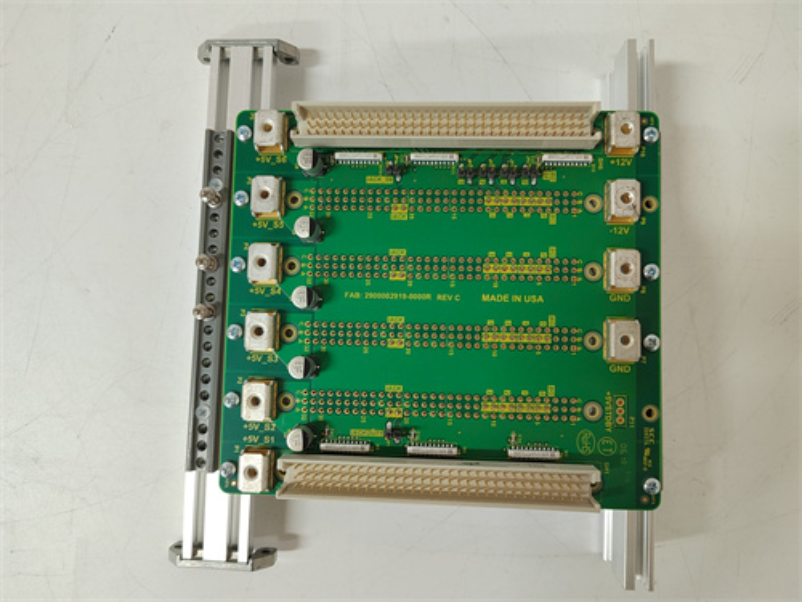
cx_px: 401
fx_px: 533
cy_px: 301
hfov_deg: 73.9
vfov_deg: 58.9
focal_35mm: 23
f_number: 1.9
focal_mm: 5.52
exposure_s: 1/50
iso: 1356
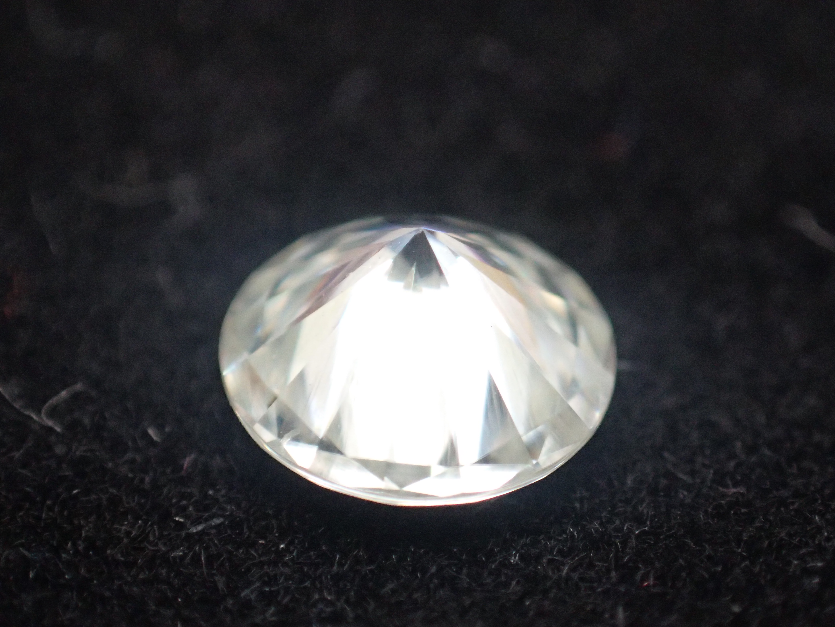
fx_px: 2412
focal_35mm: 100
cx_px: 418
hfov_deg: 19.6
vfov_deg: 14.8
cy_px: 314
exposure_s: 1/100
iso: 1250
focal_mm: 18
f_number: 4.9
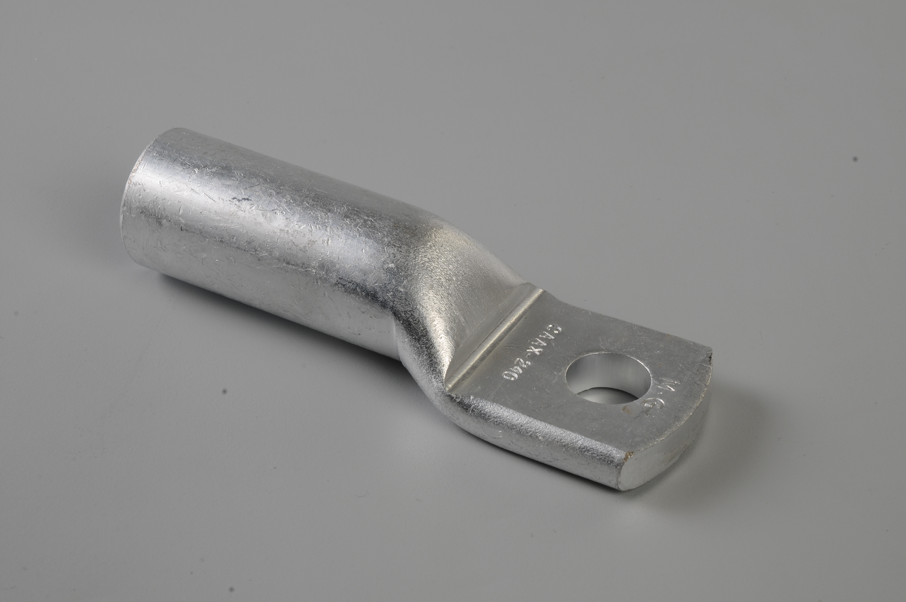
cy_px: 301
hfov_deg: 19.5
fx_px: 2639
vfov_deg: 13.0
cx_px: 453
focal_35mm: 105
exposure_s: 1/80
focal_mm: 70
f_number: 22
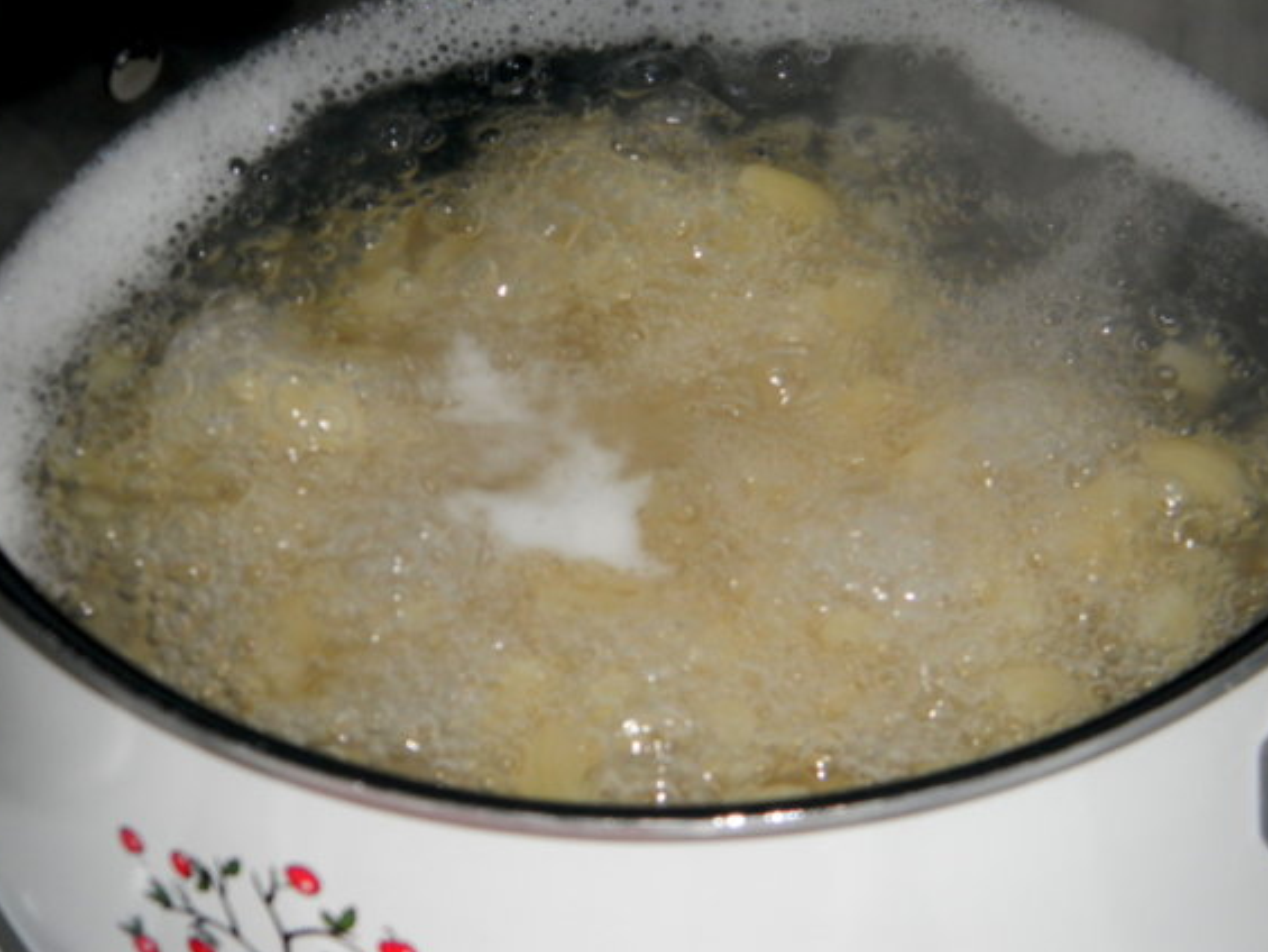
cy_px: 422
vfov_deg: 12.5
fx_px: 4360
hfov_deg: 16.5
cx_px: 684
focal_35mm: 119
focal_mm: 19
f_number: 4.7
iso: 200
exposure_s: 1/30
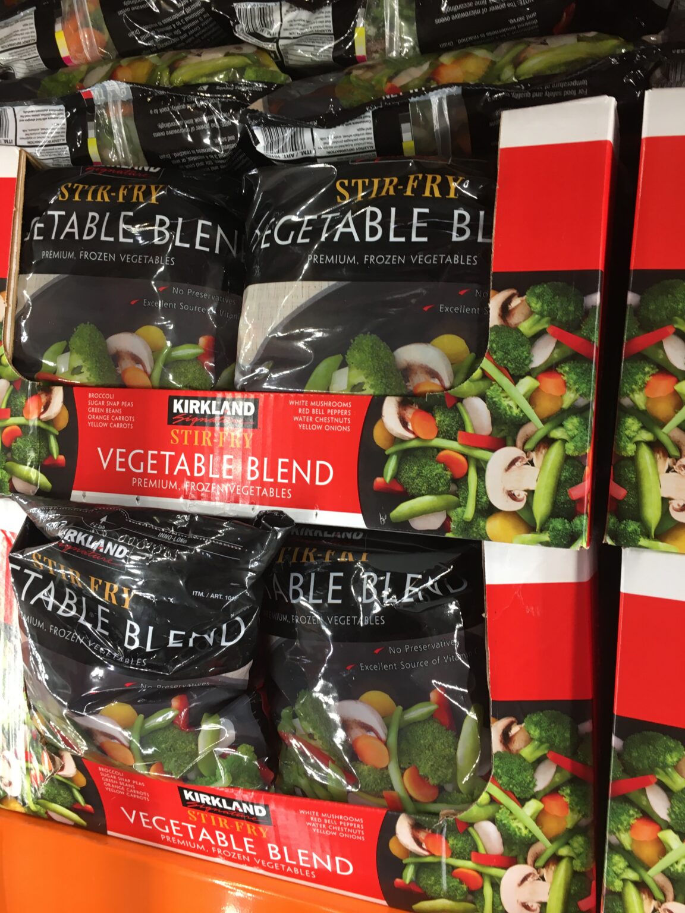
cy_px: 456
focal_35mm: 29
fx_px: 765
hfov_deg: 48.2
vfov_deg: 61.7
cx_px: 342
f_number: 2.2
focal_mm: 4.15
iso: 50
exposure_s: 1/30
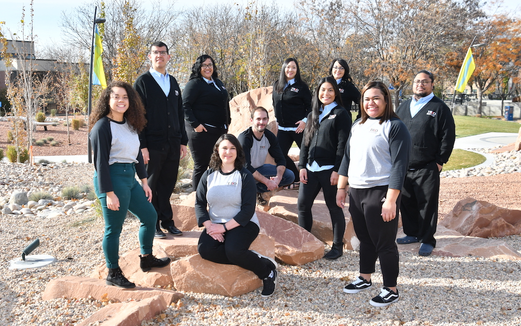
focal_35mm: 42
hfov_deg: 47.7
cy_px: 164
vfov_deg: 30.9
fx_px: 590
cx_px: 262
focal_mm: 27
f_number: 5.6
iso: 200
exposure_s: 1/500
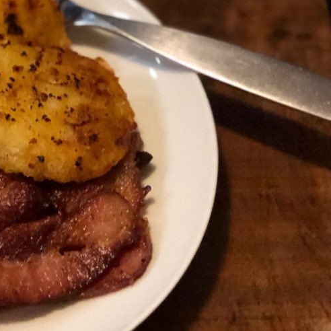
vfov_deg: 14.2
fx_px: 1331
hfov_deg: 13.8
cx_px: -51
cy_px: 157
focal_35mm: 123
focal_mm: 6.6
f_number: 2.8
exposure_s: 1/30
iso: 640
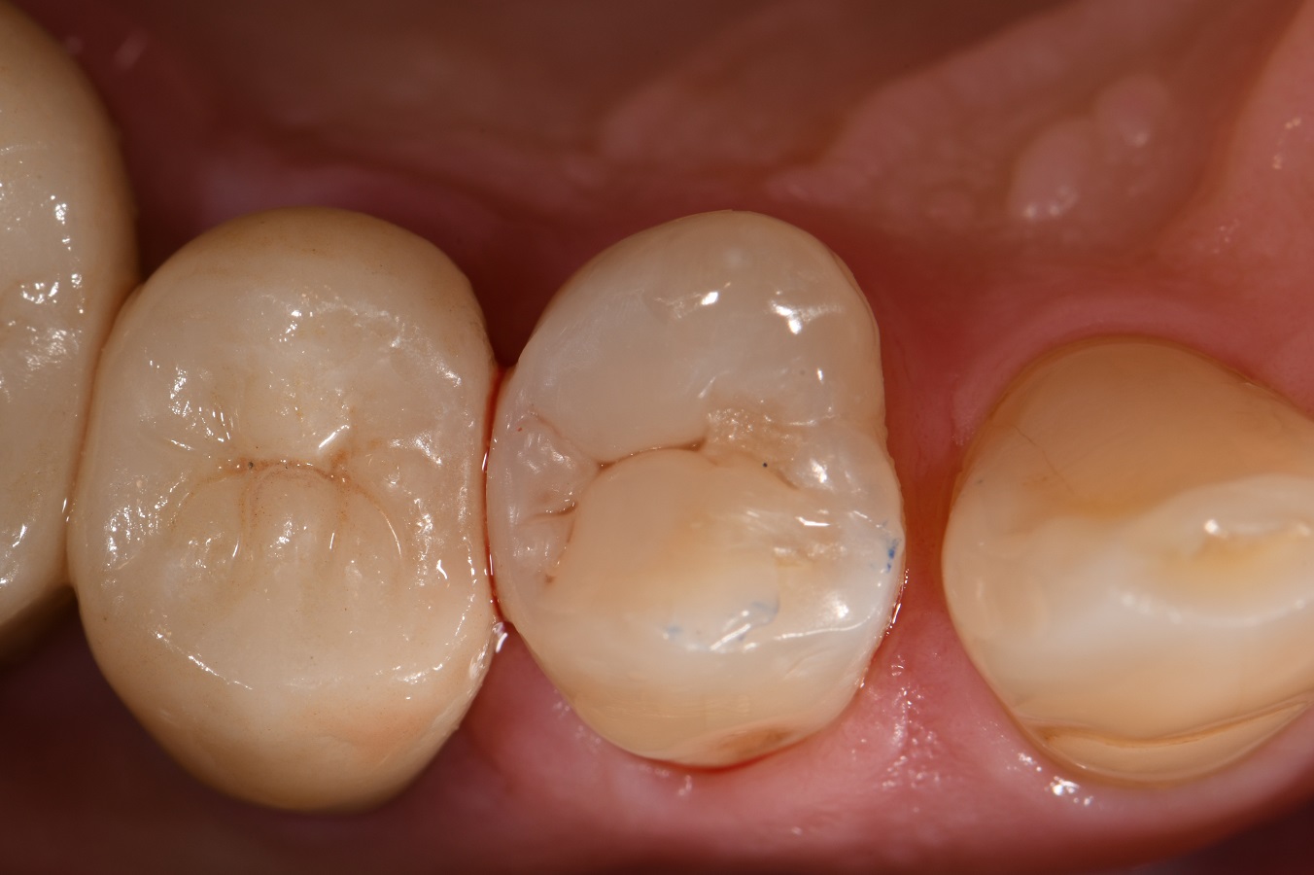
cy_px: 438
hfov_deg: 13.1
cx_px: 657
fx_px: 5727
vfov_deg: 8.7
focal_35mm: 157
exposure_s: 1/160
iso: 200
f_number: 32
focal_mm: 105
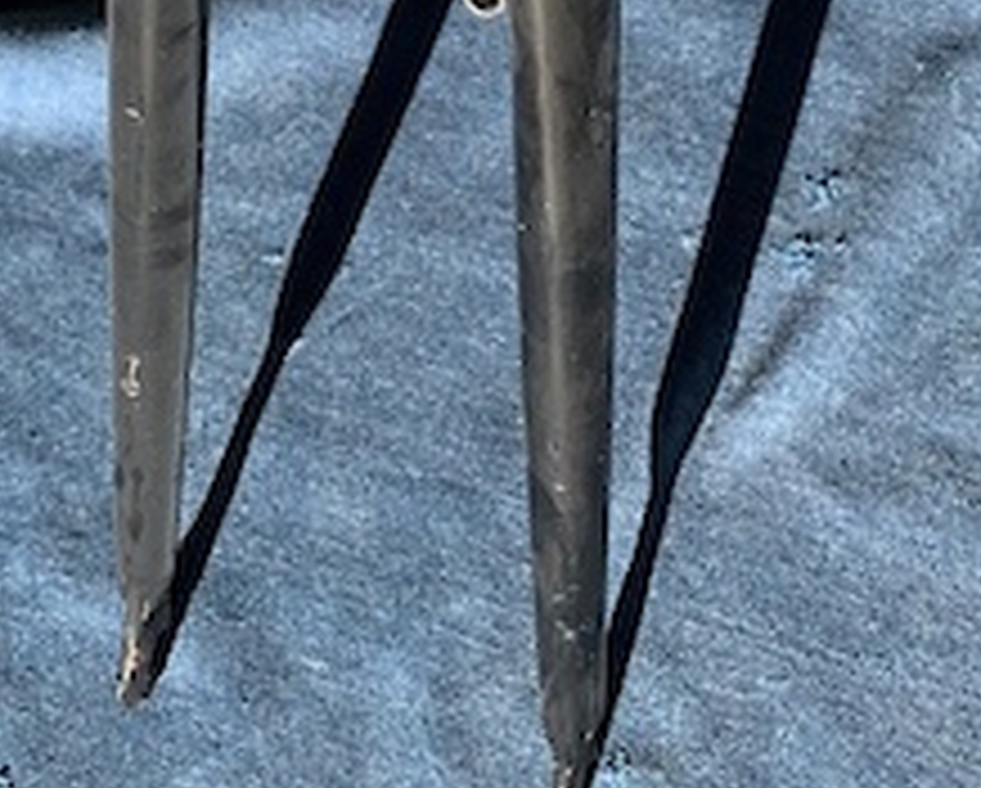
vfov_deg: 13.6
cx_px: 284
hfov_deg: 20.5
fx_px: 2704
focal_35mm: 93
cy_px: -892
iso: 25
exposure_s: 1/842
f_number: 1.8
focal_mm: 4.25
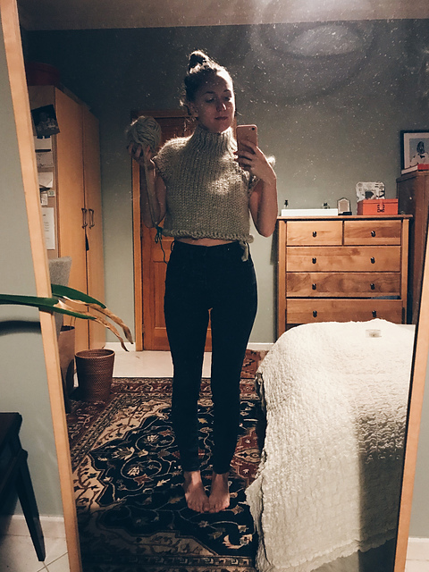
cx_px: 214
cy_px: 286
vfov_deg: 63.4
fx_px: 463
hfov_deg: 49.7
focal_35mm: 28
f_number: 1.8
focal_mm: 3.99
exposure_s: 1/4
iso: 100
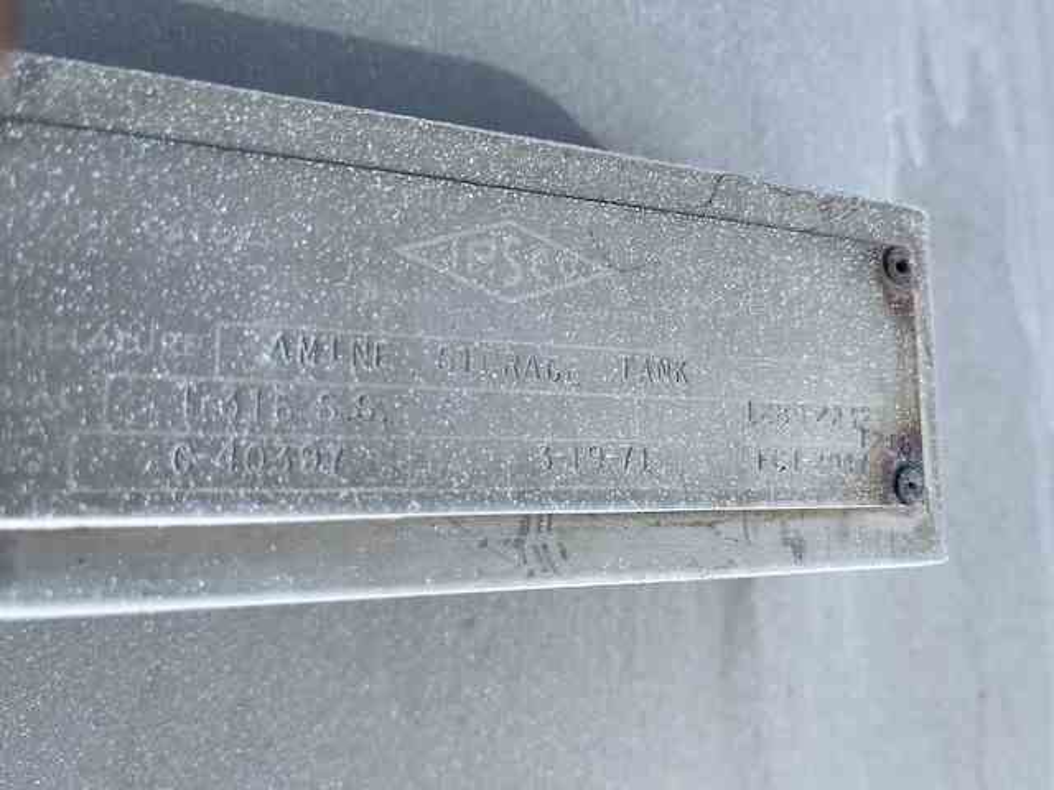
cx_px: 527
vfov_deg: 53.1
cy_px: 395
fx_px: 792
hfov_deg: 67.3
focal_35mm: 26
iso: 50
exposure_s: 1/5556
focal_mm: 5.1
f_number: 1.6
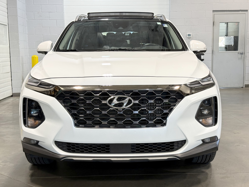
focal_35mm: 48
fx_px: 345
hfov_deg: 39.7
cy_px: 94
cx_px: 124
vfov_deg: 30.3
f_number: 1.78
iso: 100
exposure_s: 1/73
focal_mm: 6.76
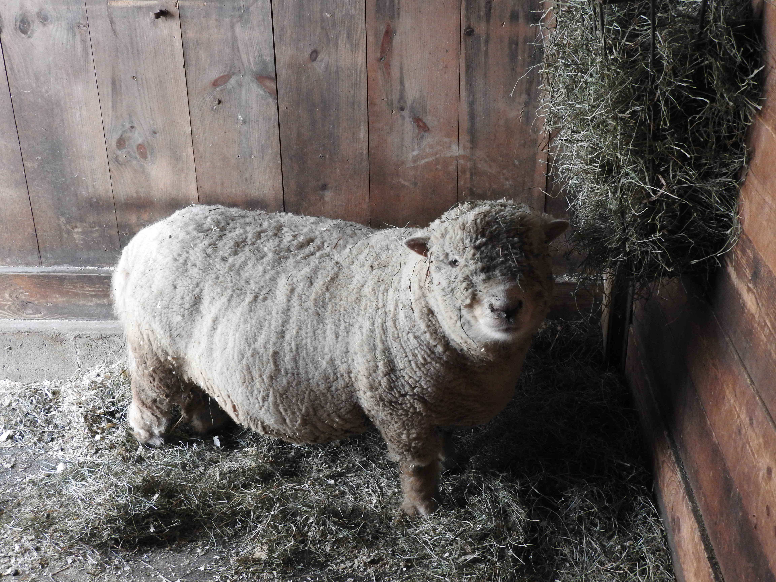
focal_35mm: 45
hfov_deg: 42.1
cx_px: 388
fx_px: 1009
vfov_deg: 32.2
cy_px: 291
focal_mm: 8.1
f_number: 4
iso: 400
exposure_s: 1/13
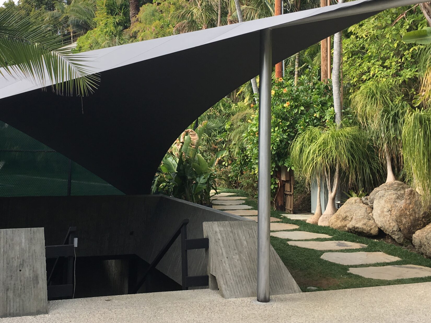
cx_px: 171
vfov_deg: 31.8
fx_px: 560
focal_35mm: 45
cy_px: 97
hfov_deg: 41.9
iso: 25
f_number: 2.2
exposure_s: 1/506
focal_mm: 4.15
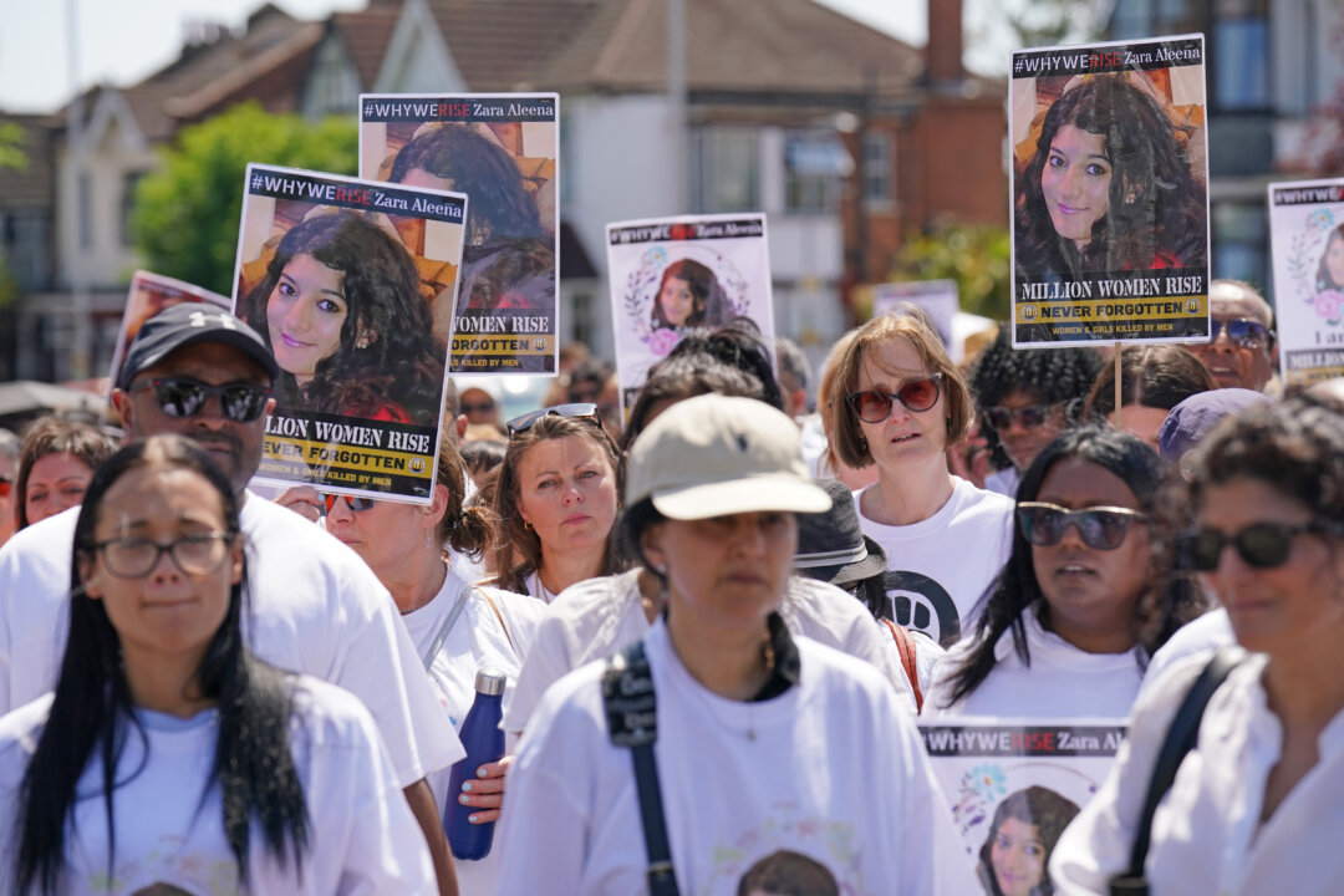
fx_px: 4517
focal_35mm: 121
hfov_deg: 16.9
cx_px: 672
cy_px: 448
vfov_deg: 11.3
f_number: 4
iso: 400
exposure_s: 1/3200
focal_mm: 121
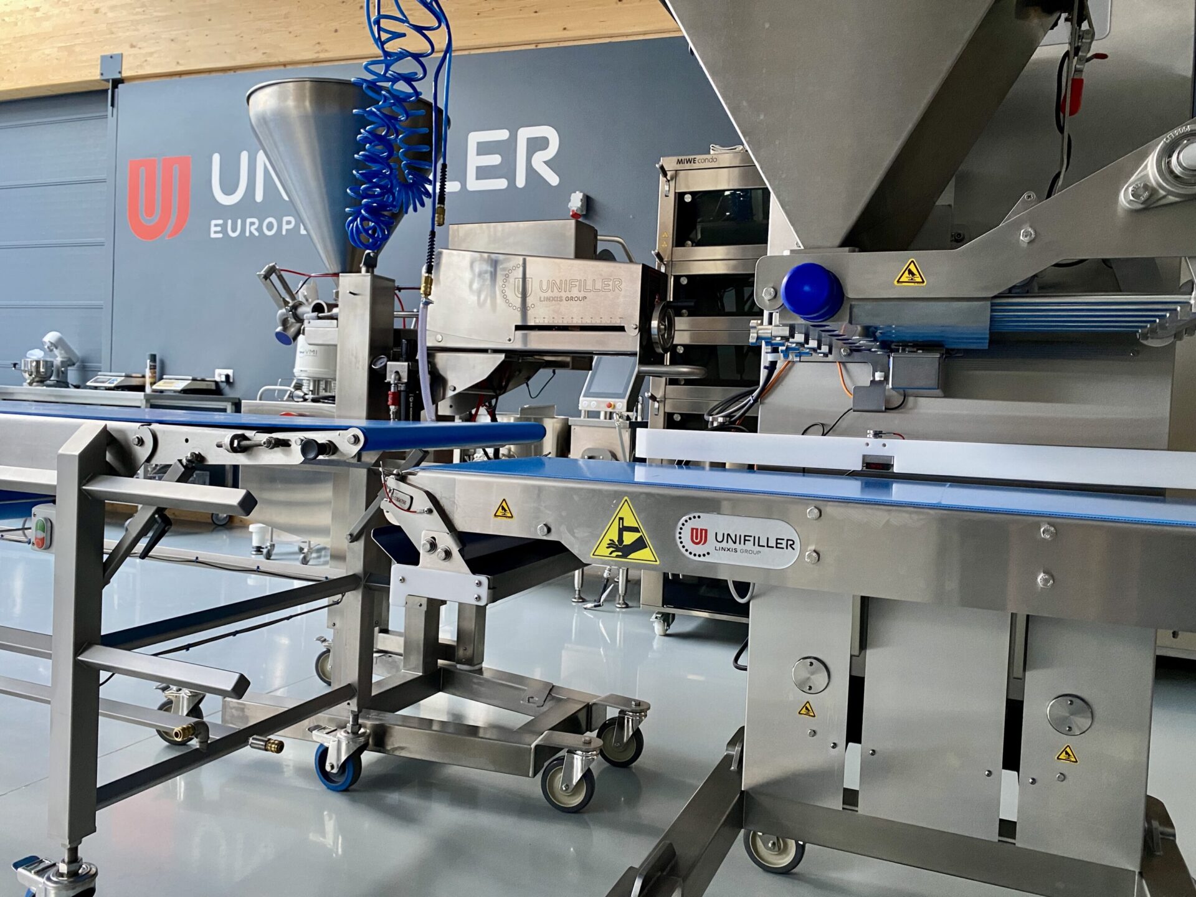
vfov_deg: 53.1
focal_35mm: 26
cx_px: 598
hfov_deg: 67.3
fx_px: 898
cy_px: 448
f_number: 1.8
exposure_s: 1/60
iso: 320
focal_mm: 4.25
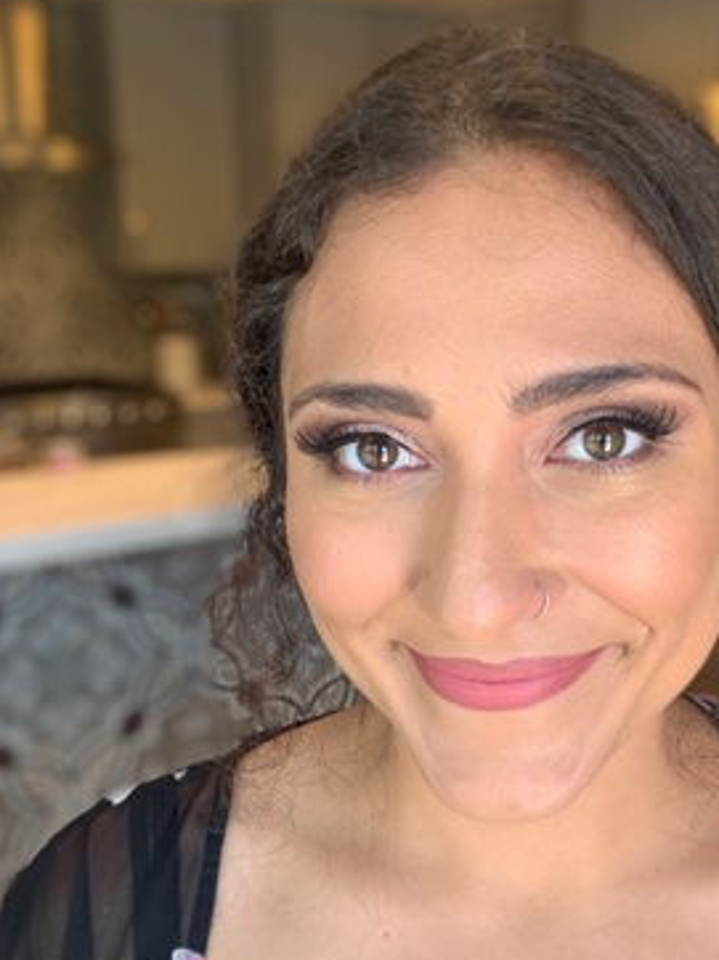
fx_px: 1275
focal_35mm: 46
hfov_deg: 31.1
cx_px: 507
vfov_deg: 41.0
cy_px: 597
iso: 100
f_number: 1.8
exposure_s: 1/120
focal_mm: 4.25
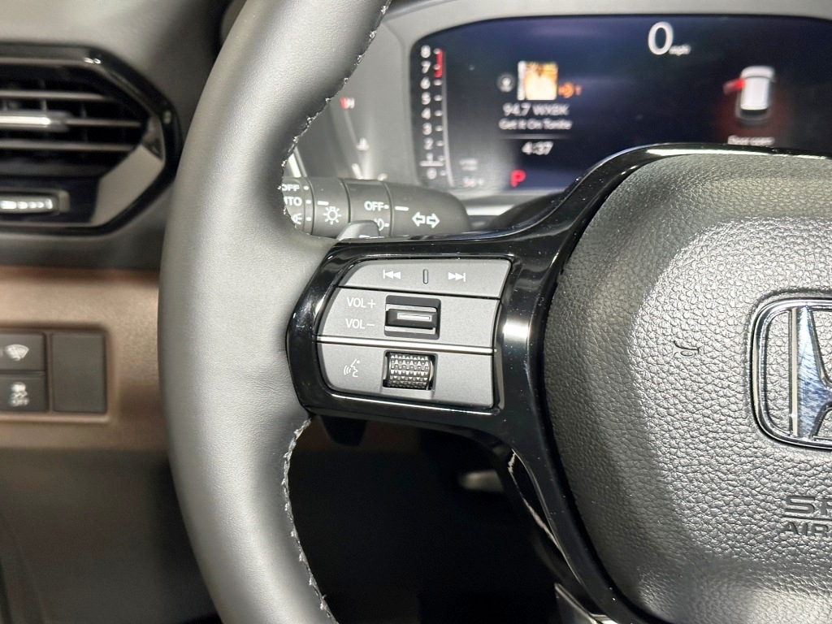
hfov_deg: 39.7
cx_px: 416
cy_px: 312
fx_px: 1154
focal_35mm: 48
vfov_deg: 30.3
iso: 500
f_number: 1.78
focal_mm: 6.86
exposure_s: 1/40
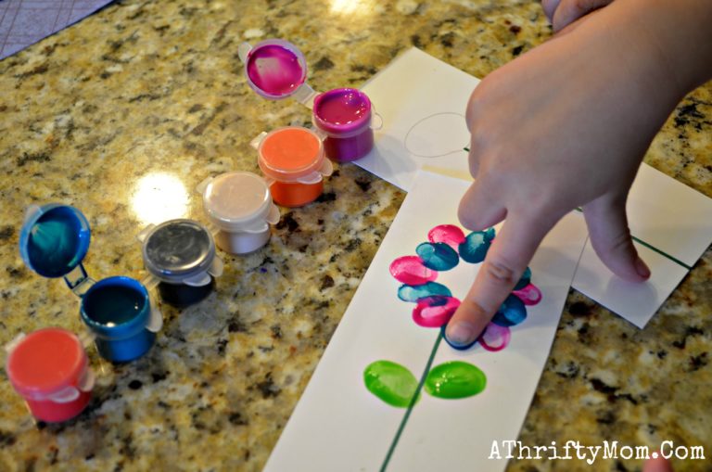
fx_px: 1066
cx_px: 356
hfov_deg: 36.9
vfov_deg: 25.0
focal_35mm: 54
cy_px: 236
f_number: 5
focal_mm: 36
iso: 800
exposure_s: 1/40
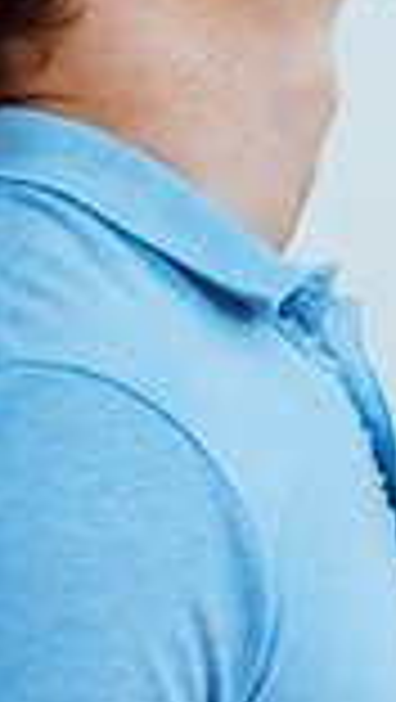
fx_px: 7730
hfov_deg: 2.9
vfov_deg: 5.2
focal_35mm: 415
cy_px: 567
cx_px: 310
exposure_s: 1/200
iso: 200
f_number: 3.5
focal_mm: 70
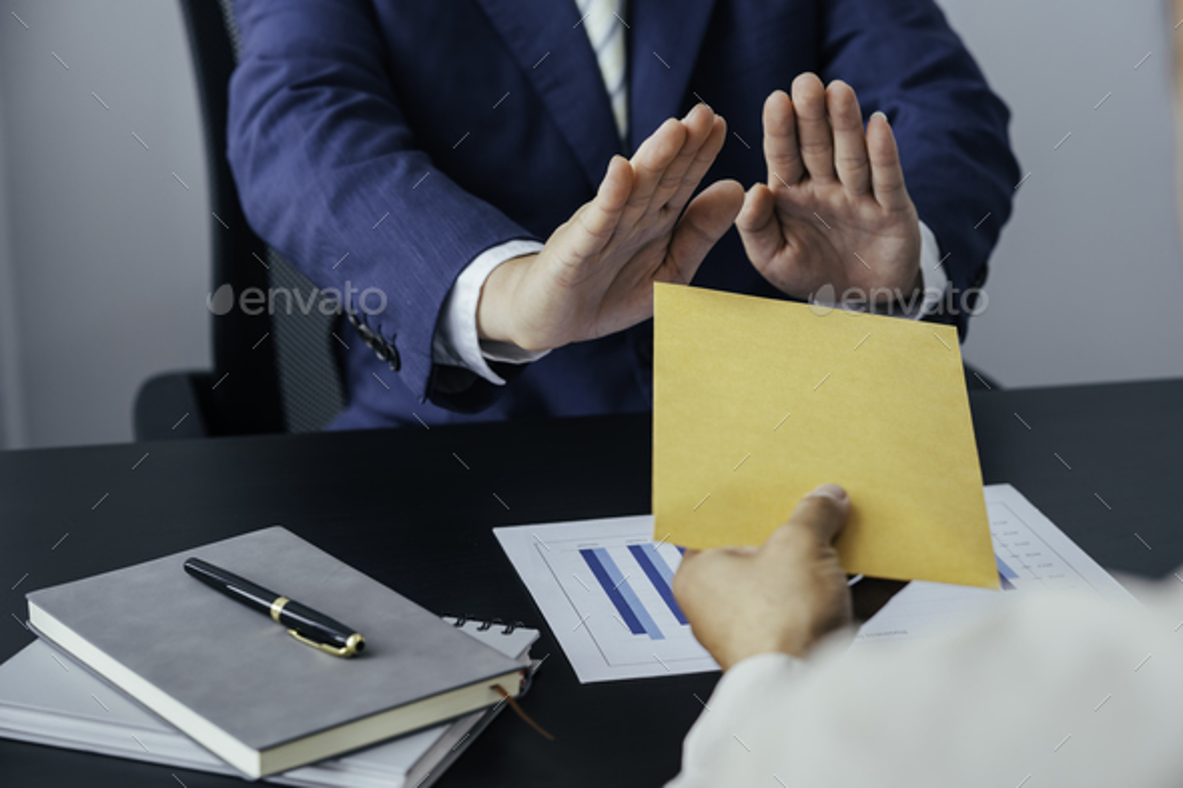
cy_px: 394
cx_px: 592
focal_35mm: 85
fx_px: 2792
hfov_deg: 23.9
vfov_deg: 16.1
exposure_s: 1/100
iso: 320
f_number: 4
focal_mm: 85
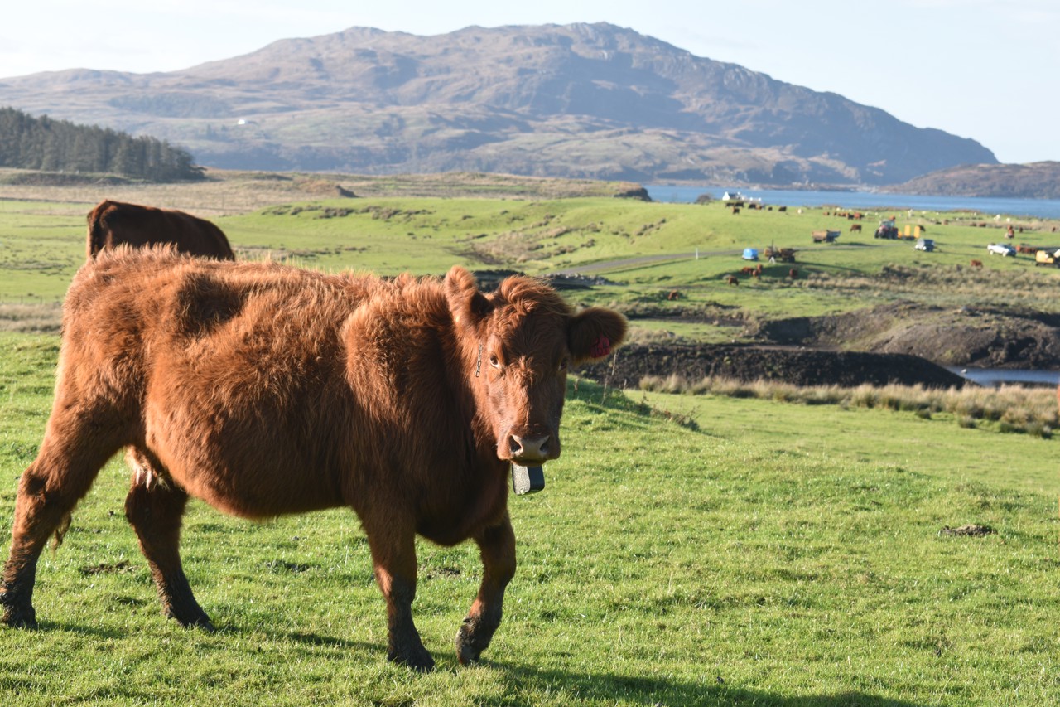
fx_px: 2429
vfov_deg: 16.5
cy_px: 354
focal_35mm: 82
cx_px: 530
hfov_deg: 24.6
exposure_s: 1/250
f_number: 8
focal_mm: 55
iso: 250
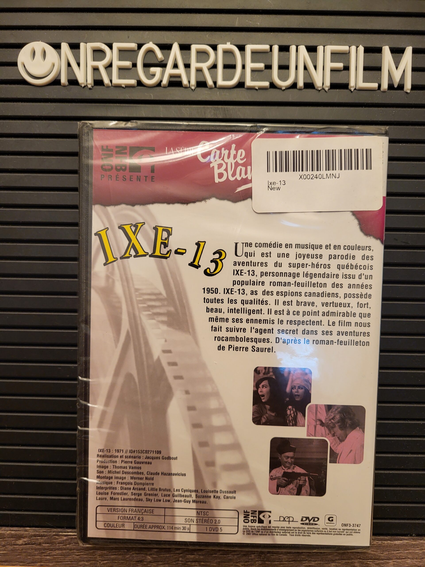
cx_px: 212
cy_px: 284
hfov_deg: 53.1
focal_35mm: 26
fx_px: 426
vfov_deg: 67.3
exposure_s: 1/60
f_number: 1.8
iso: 250
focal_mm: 5.4
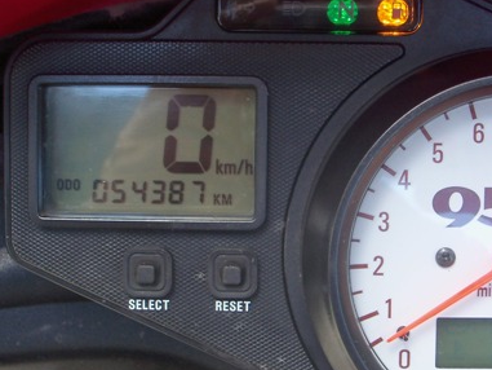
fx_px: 1123
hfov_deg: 24.7
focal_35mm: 79
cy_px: 251
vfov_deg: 18.6
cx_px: 289
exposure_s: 1/60
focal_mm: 8.3
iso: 80
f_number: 3.2
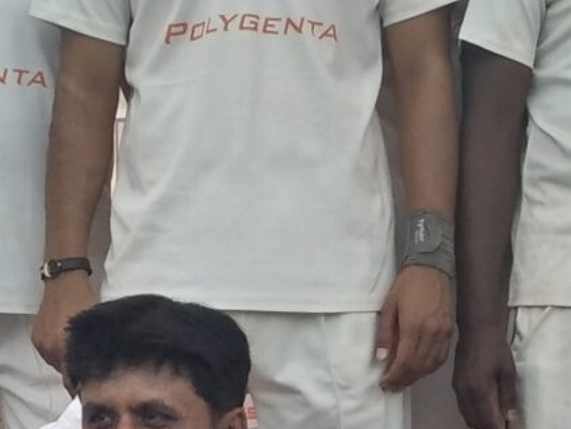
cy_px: 464
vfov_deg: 14.9
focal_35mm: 97
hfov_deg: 20.2
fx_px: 1601
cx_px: 260
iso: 81
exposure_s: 1/281
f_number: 2.2
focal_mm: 3.46
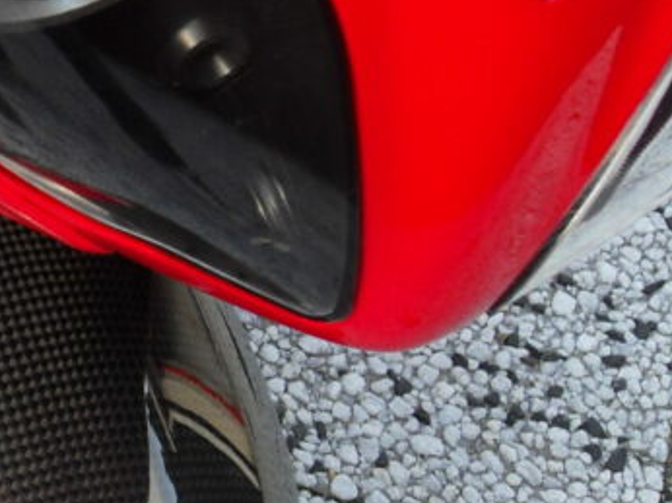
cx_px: -228
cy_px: 344
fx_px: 2095
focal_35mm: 108
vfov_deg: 13.7
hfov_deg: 17.0
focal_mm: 6.3
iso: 80
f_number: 3.5
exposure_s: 1/90
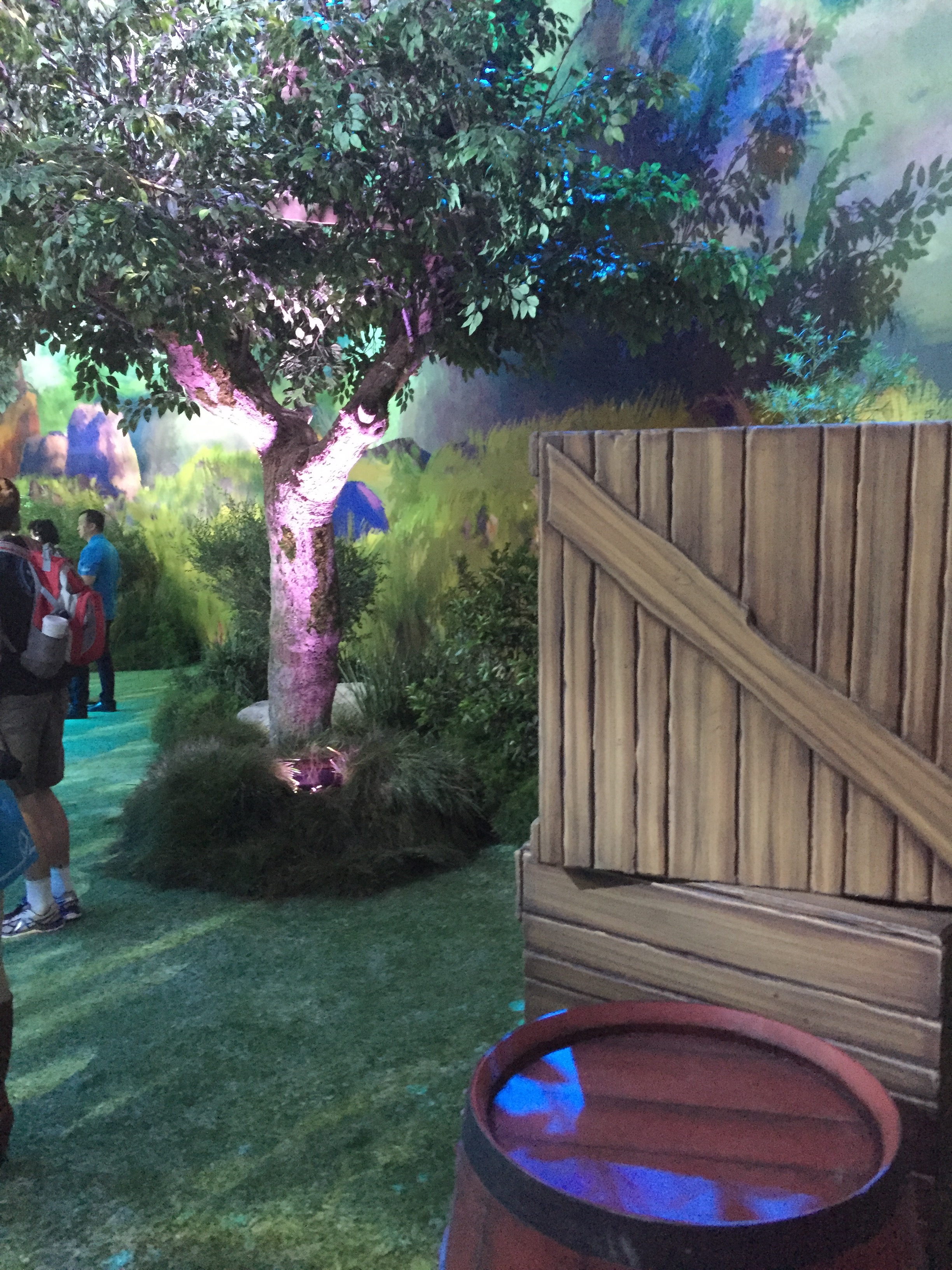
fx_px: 1063
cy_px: 635
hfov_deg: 48.2
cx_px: 476
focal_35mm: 29
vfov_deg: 61.7
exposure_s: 1/15
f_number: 2.2
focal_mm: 4.15
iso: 400
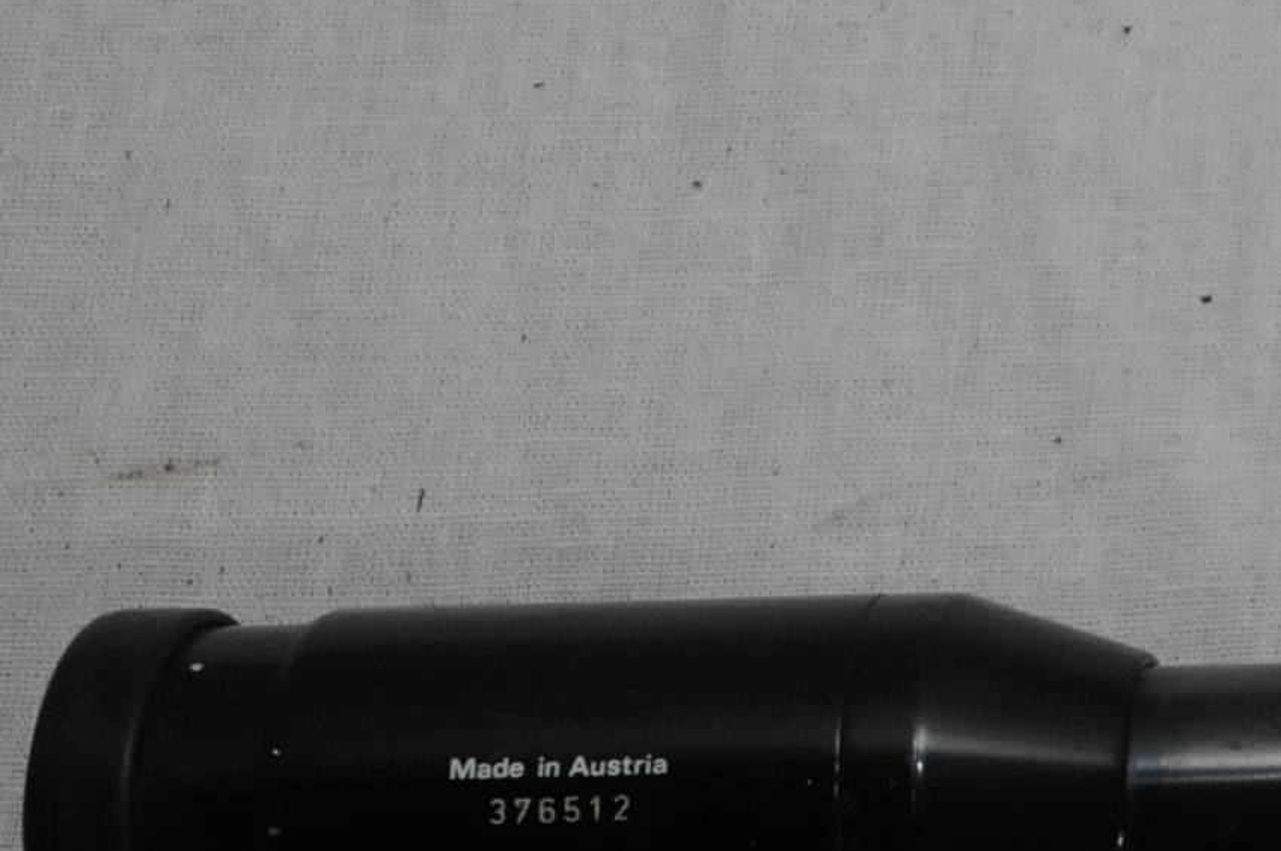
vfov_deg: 9.6
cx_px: 2255
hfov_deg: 13.2
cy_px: 723
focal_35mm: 142
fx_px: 5044
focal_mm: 25
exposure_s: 1/60
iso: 1000
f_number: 7.1
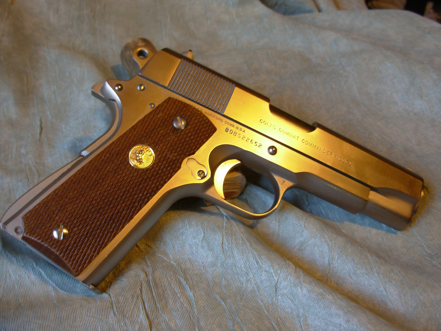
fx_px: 484
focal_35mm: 38
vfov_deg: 37.7
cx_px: 220
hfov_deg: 49.0
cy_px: 166
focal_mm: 6.3
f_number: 2.9
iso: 50
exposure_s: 1/14.3
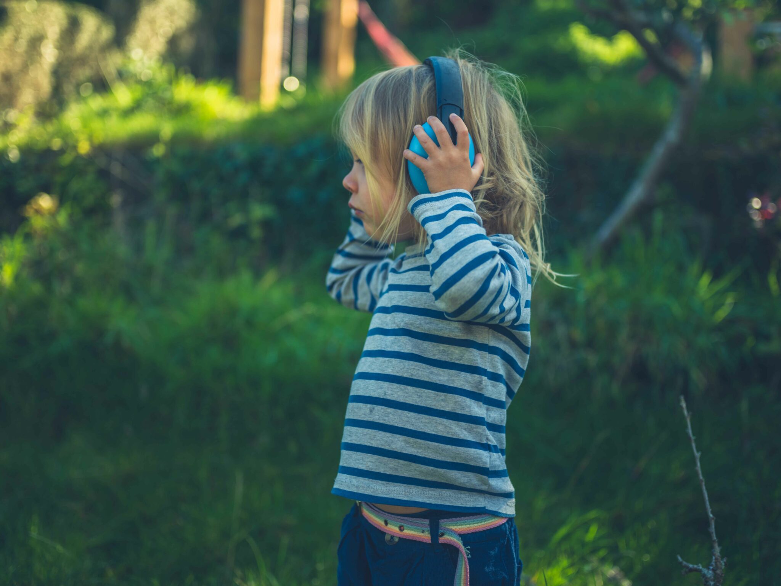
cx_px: 390
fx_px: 970
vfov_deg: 33.6
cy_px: 293
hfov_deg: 43.9
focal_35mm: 43
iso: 200
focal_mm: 55
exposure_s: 1/160
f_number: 2.8
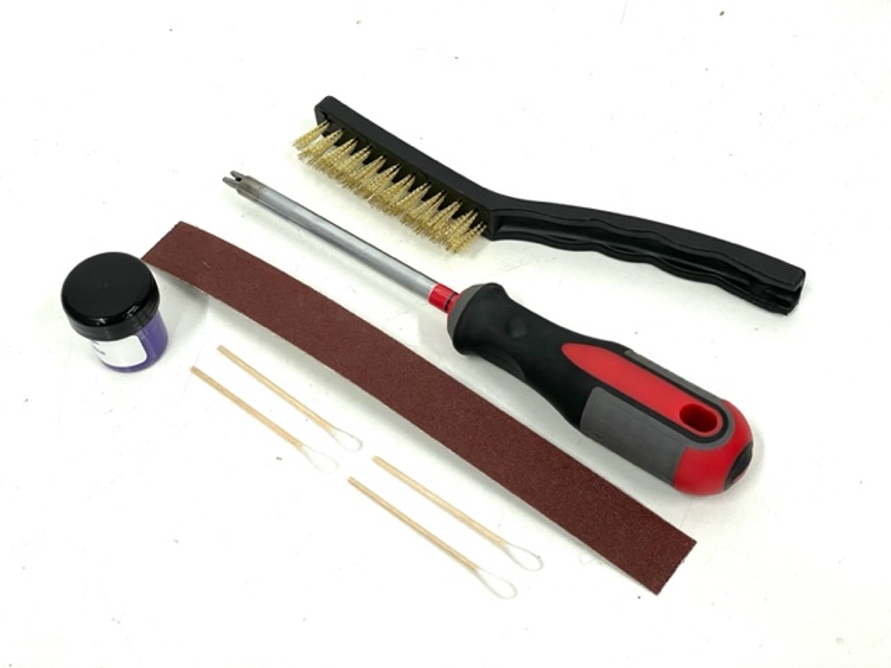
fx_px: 1338
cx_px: 446
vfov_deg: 28.0
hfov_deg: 36.8
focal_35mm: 52
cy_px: 334
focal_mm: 6
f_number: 2
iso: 125
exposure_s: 1/120
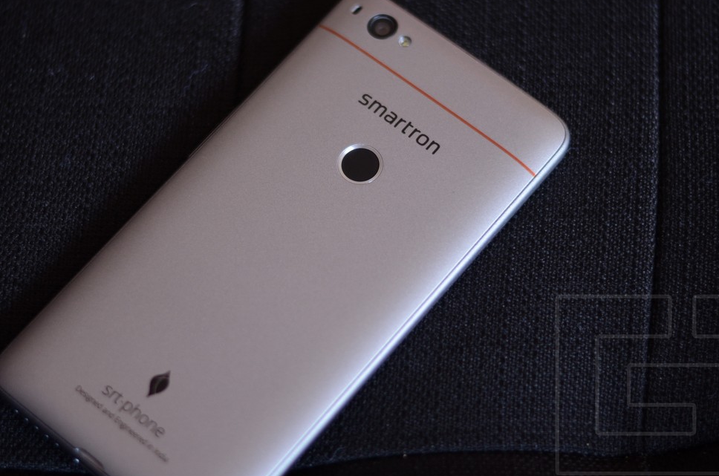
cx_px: 327
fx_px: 1853
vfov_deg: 14.6
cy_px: 216
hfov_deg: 21.9
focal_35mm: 93
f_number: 1.8
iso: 400
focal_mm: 50
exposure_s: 1/80
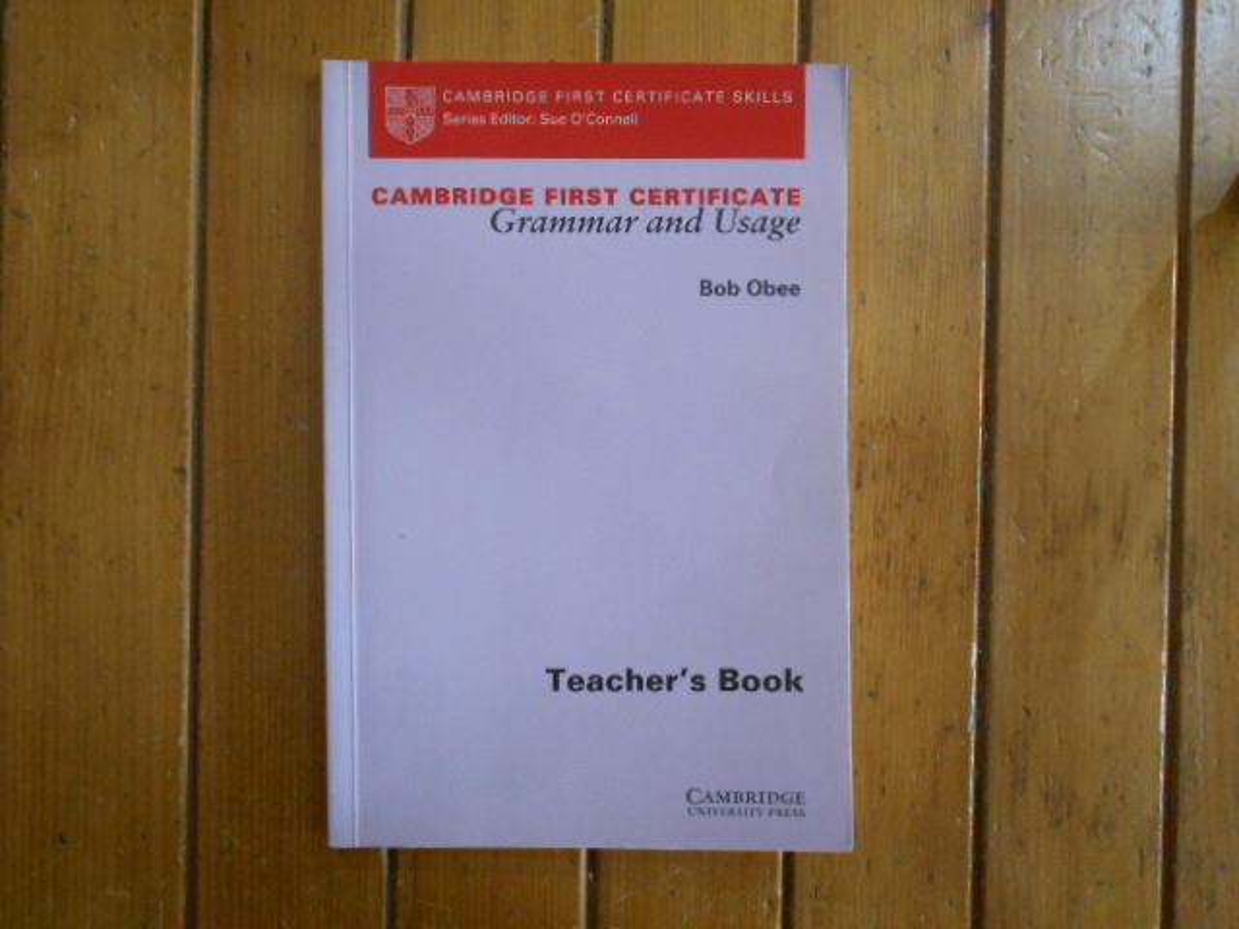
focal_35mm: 34
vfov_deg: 41.8
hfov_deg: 54.0
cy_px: 464
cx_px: 620
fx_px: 1217
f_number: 3.6
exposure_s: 1/15
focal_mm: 5.8
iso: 400
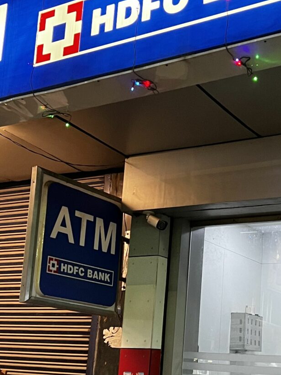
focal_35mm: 65
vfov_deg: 29.7
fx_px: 704
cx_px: 197
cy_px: 226
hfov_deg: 22.4
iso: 400
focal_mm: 5.7
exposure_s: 1/50
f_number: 1.5
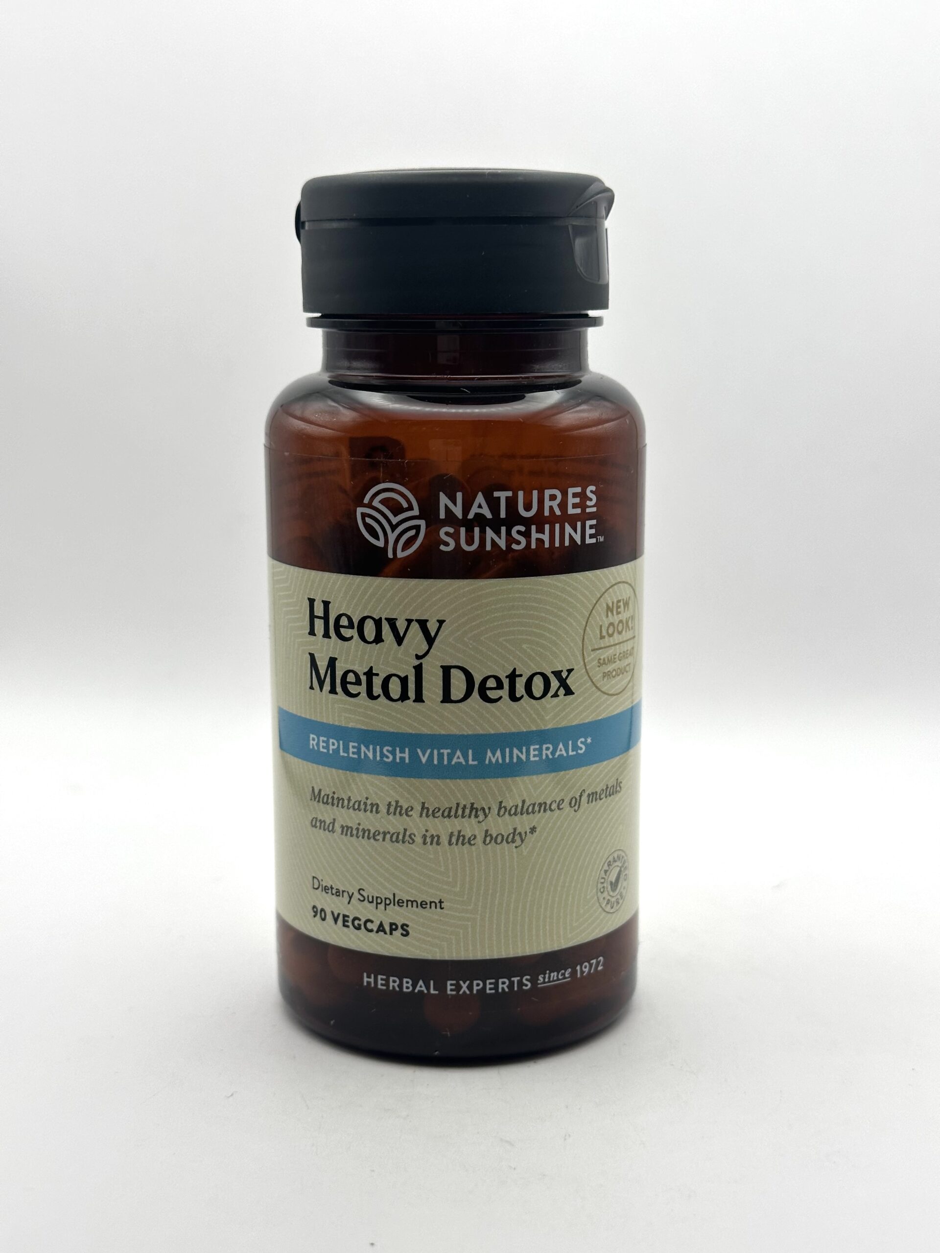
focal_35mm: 48
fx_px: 1738
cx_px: 470
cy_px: 626
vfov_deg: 39.7
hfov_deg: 30.3
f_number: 1.78
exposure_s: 1/339
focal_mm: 6.86
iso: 64
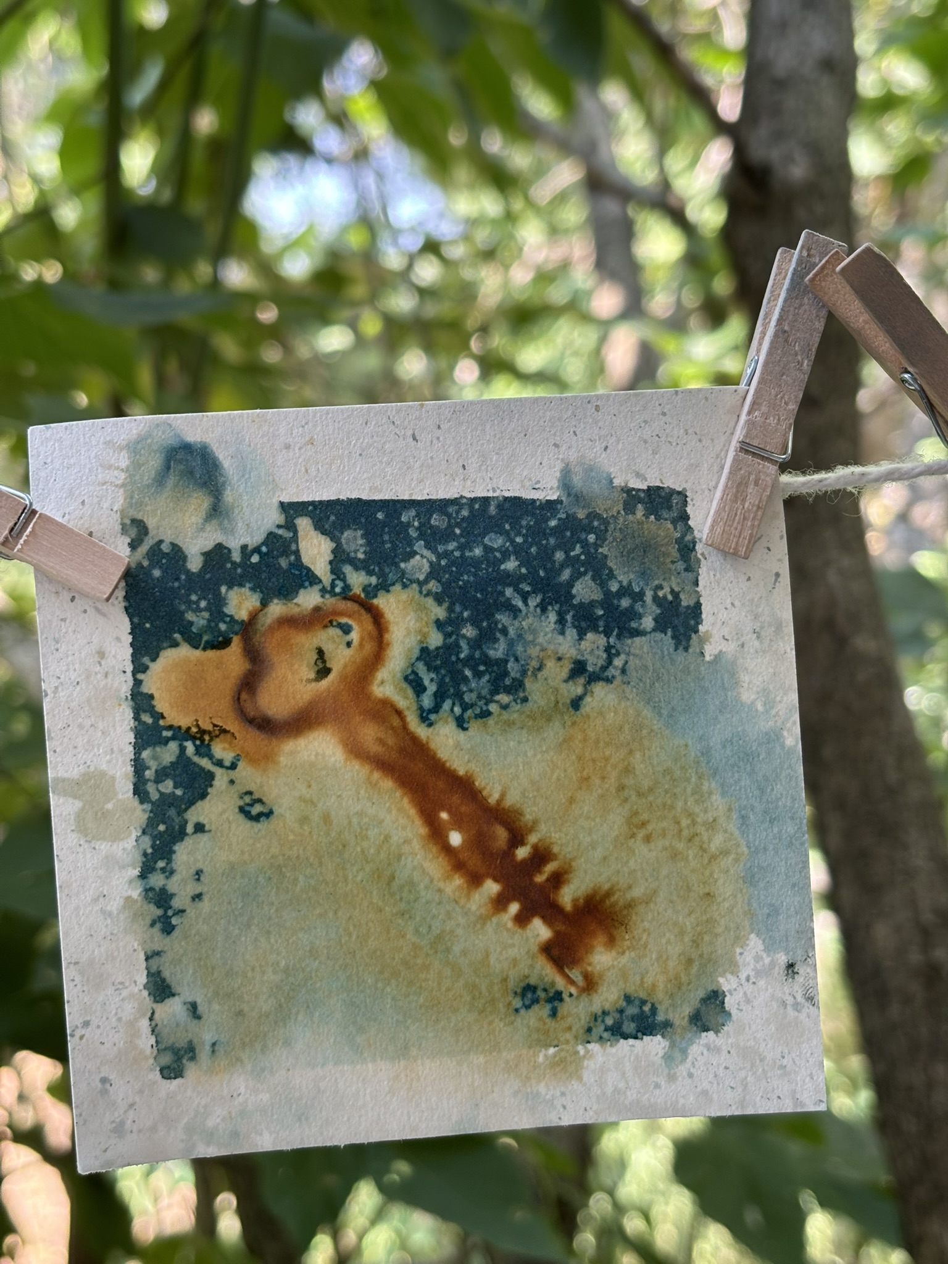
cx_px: 474
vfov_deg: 36.8
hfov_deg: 28.0
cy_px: 632
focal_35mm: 52
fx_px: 1899
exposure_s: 1/121
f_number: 1.6
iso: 40
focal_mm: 5.96
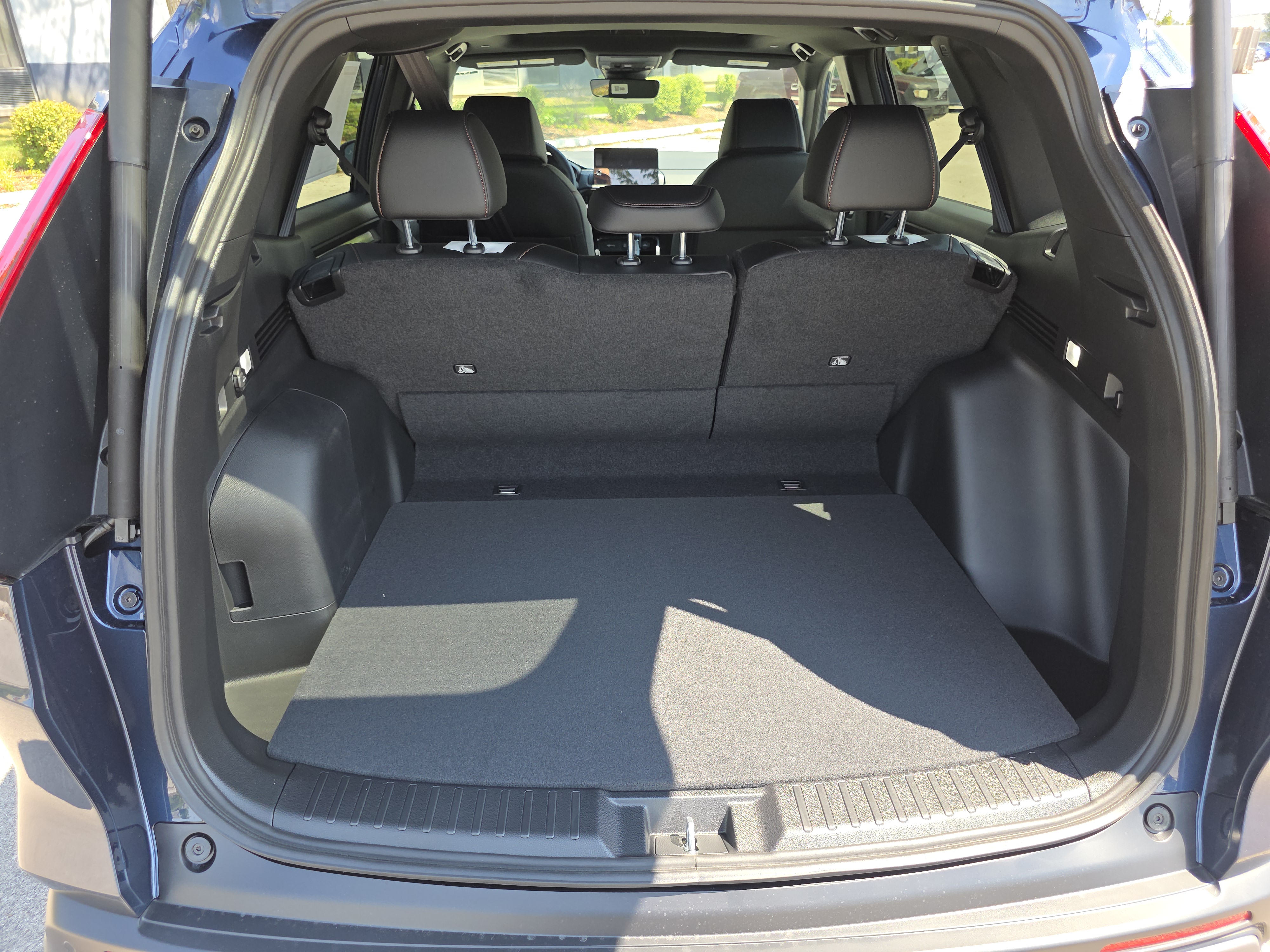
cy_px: 476
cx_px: 635
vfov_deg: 58.9
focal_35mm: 23
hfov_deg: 73.9
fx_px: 844
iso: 50
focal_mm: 6.3
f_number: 1.7
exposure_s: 1/359
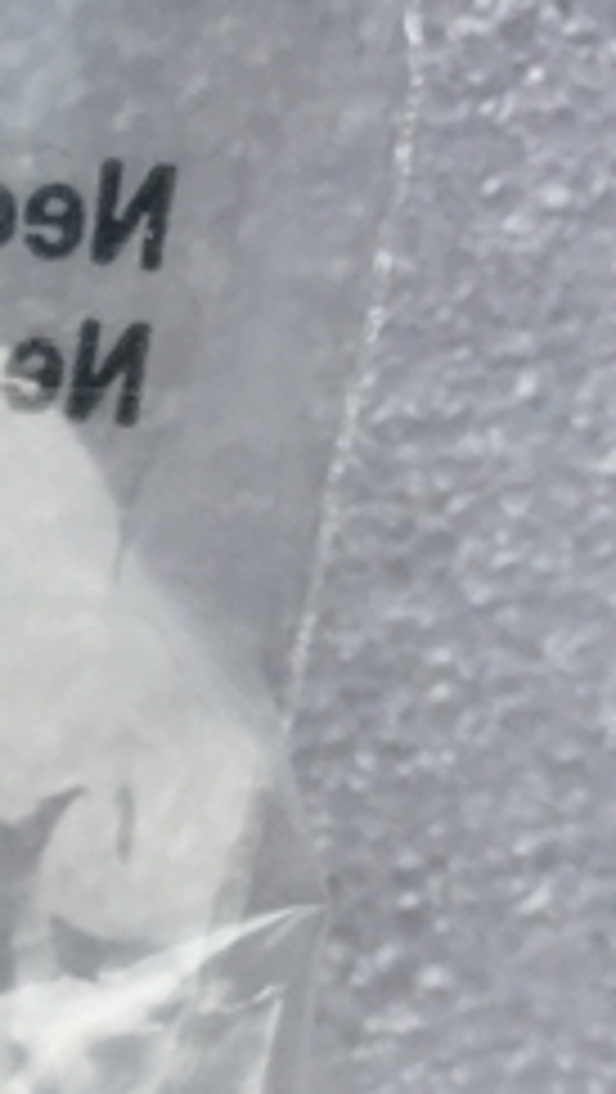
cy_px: 1414
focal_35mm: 104
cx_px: -436
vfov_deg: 19.0
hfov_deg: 11.0
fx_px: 3015
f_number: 2.2
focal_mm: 4.15
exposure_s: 1/1068
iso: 32
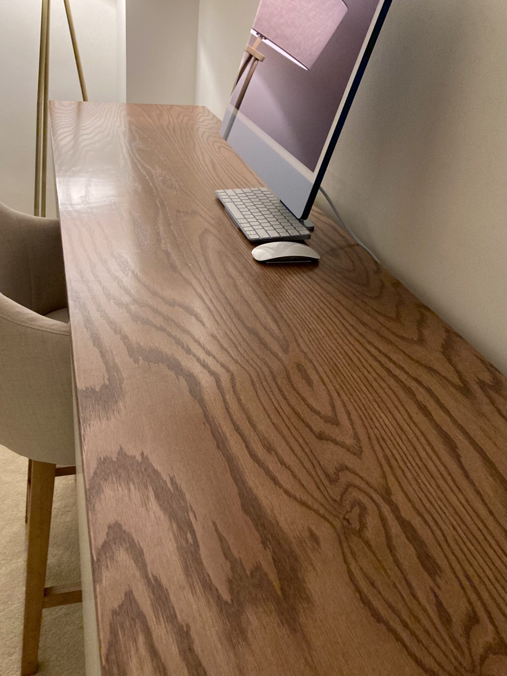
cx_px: 254
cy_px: 338
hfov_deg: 49.7
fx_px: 547
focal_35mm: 28
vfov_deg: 63.4
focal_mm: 3.99
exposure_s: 1/40
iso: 400
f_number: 1.8
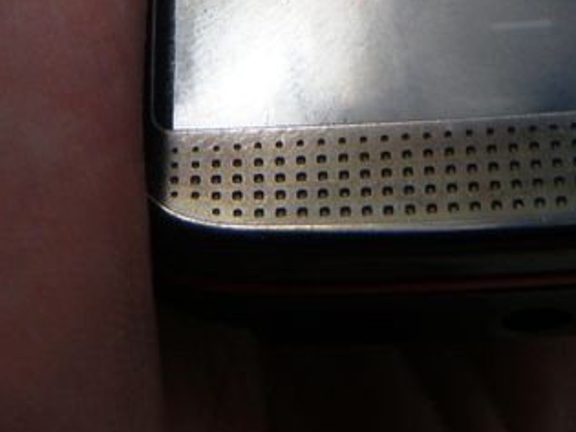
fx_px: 1647
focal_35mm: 99
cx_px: 349
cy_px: -357
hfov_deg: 19.8
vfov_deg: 13.4
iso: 64
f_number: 5.6
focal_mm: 4.6
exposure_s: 1/500
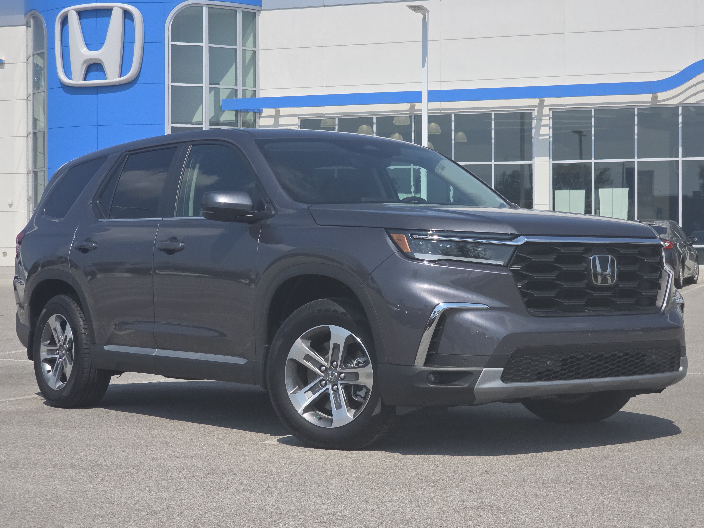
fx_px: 1403
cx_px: 352
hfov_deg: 28.2
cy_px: 264
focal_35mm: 69
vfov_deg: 21.3
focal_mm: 7.9
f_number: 2.4
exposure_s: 1/3246
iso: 50
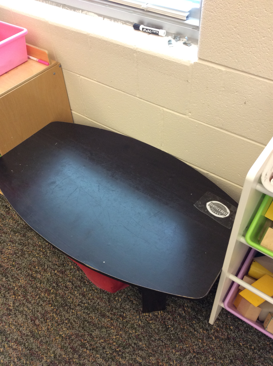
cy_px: 183
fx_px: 337
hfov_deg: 44.1
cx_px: 136
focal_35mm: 32
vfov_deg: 56.9
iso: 80
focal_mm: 3.3
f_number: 2.4
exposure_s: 1/24
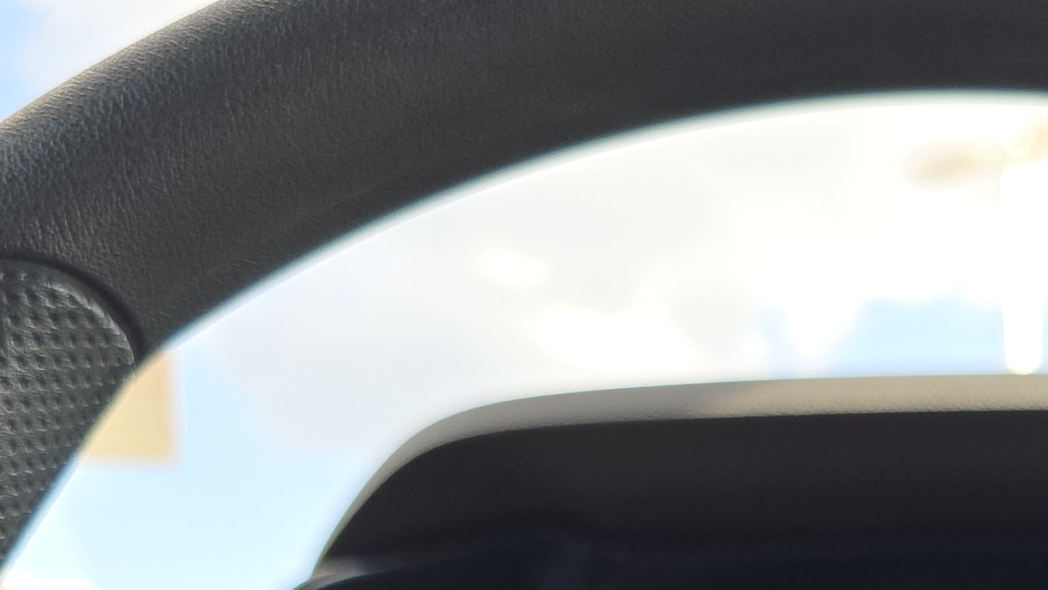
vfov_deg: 14.4
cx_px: 983
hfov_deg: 28.0
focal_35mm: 72
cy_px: 1118
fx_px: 2001
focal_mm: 6.3
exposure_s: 1/180
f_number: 1.7
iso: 20
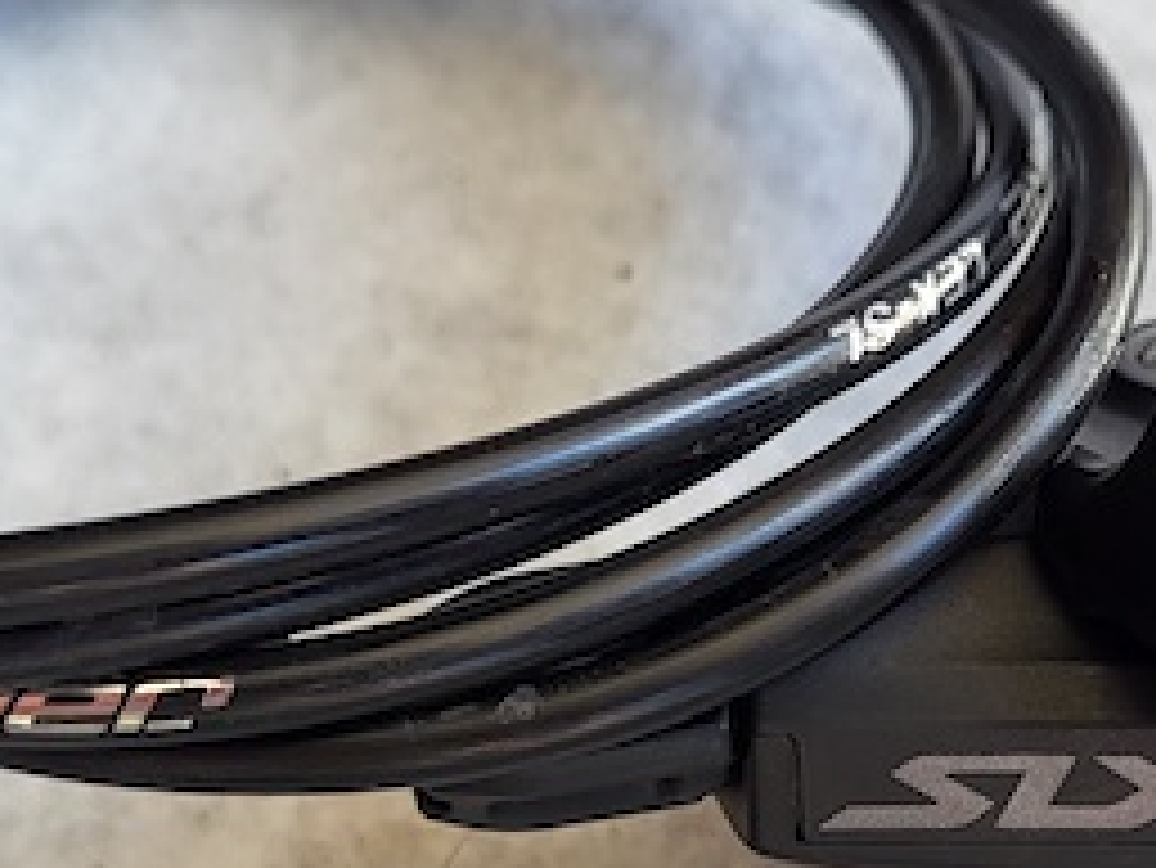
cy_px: 675
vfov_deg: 18.1
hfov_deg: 24.0
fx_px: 2706
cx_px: 769
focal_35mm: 81
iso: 40
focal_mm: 5.4
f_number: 1.8
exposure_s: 1/146
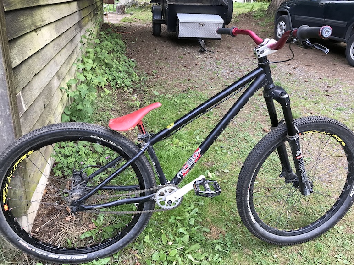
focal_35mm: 29
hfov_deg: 61.6
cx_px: 183
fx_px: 297
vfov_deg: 48.2
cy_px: 133
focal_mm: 3.99
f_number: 1.8
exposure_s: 1/120
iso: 32
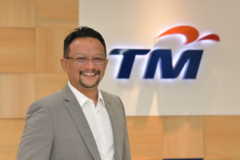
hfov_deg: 18.6
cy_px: 80
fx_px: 733
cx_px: 120
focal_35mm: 110
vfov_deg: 12.5
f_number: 5.6
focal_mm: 110
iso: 2000
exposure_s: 1/160
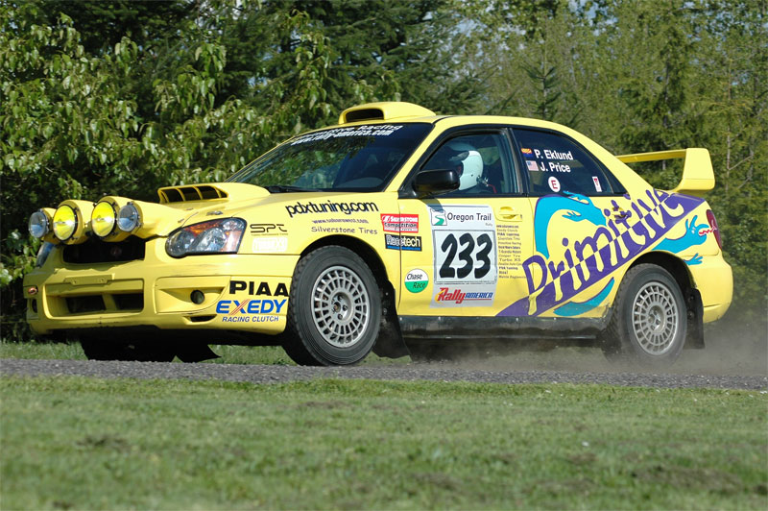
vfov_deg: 9.1
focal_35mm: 150
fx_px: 3197
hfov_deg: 13.7
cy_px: 256
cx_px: 384
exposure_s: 1/2000
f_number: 5.6
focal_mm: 100
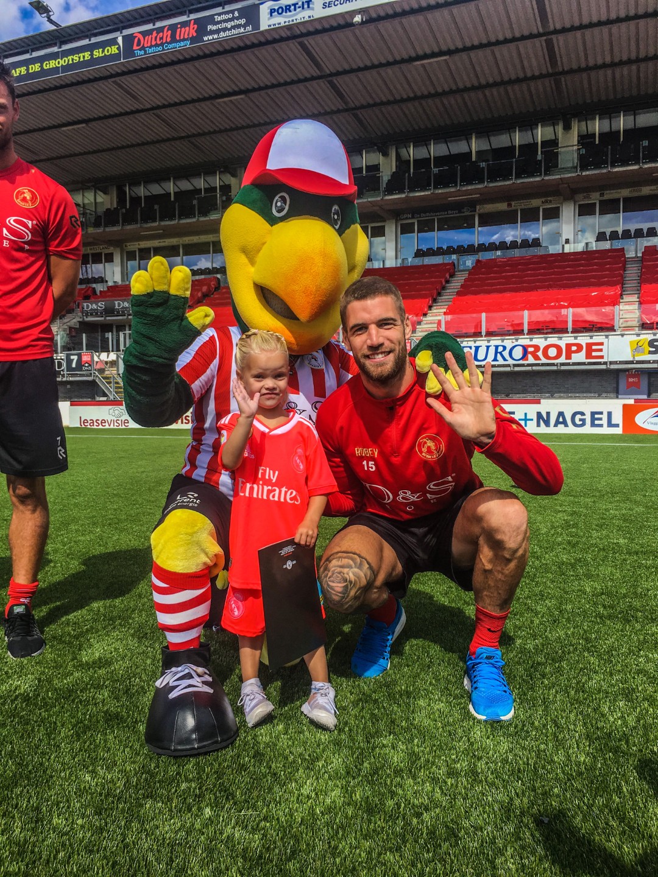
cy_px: 438
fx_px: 735
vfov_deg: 61.7
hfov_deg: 48.2
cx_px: 329
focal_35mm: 29
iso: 25
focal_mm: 4.15
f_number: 2.2
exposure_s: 1/986
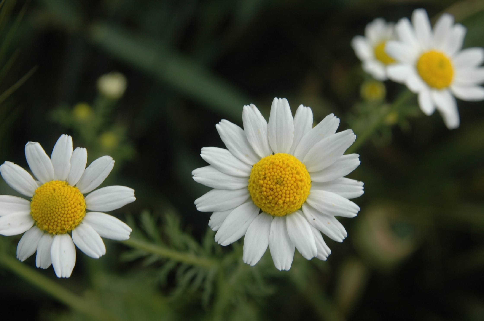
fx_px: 1007
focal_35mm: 75
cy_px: 160
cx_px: 242
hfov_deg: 27.0
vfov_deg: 18.1
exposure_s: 1/320
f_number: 9
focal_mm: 50
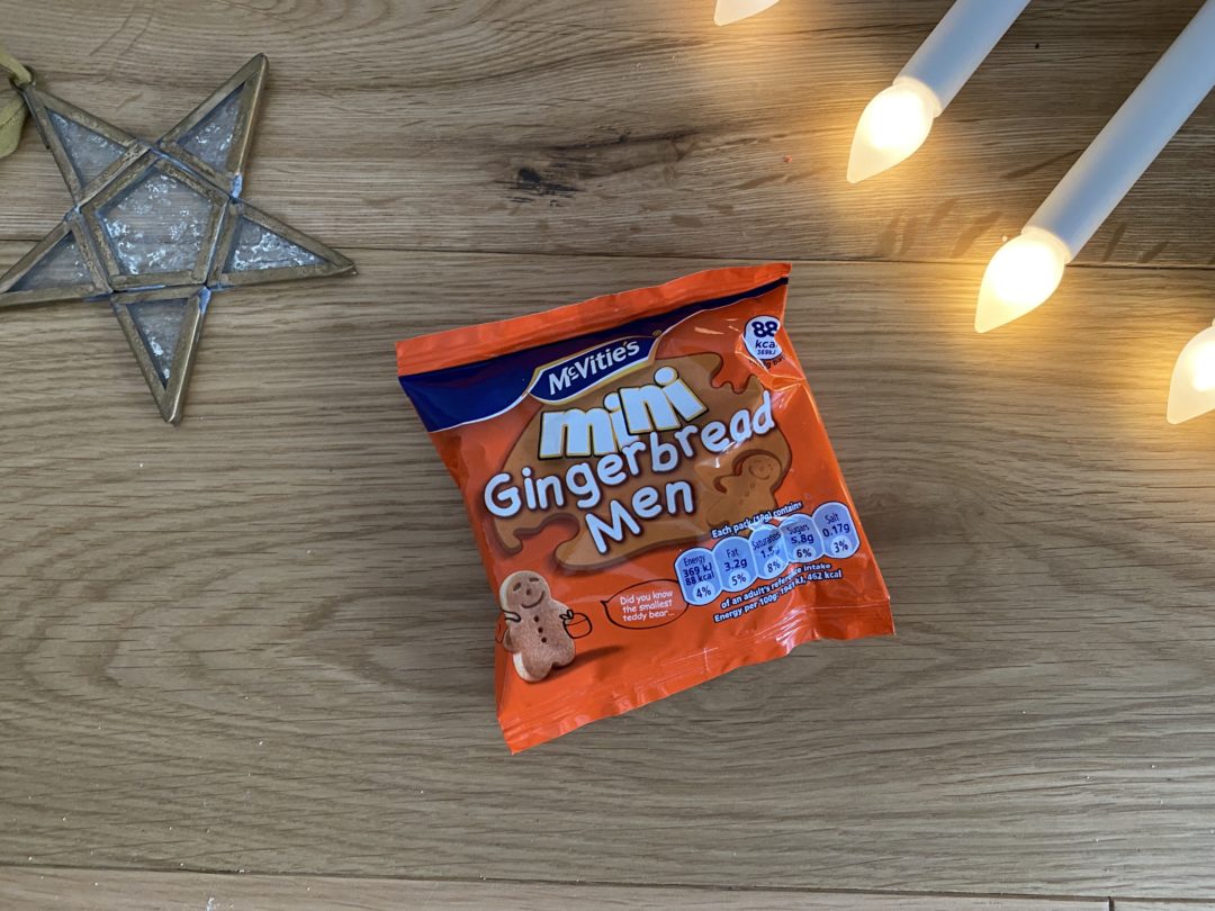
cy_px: 456
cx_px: 608
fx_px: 913
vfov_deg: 53.1
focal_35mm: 26
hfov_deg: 67.3
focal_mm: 4.25
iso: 500
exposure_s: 1/60
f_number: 1.8
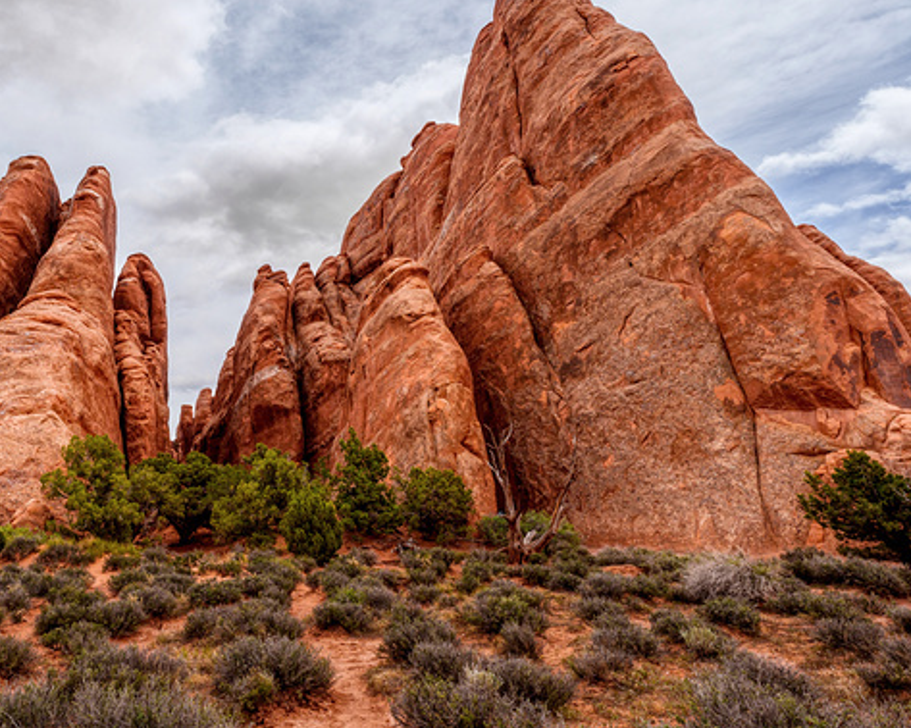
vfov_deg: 56.6
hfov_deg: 65.1
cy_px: 314
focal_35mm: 25
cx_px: 258
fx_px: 674
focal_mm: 14
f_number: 16
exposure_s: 1/200
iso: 100
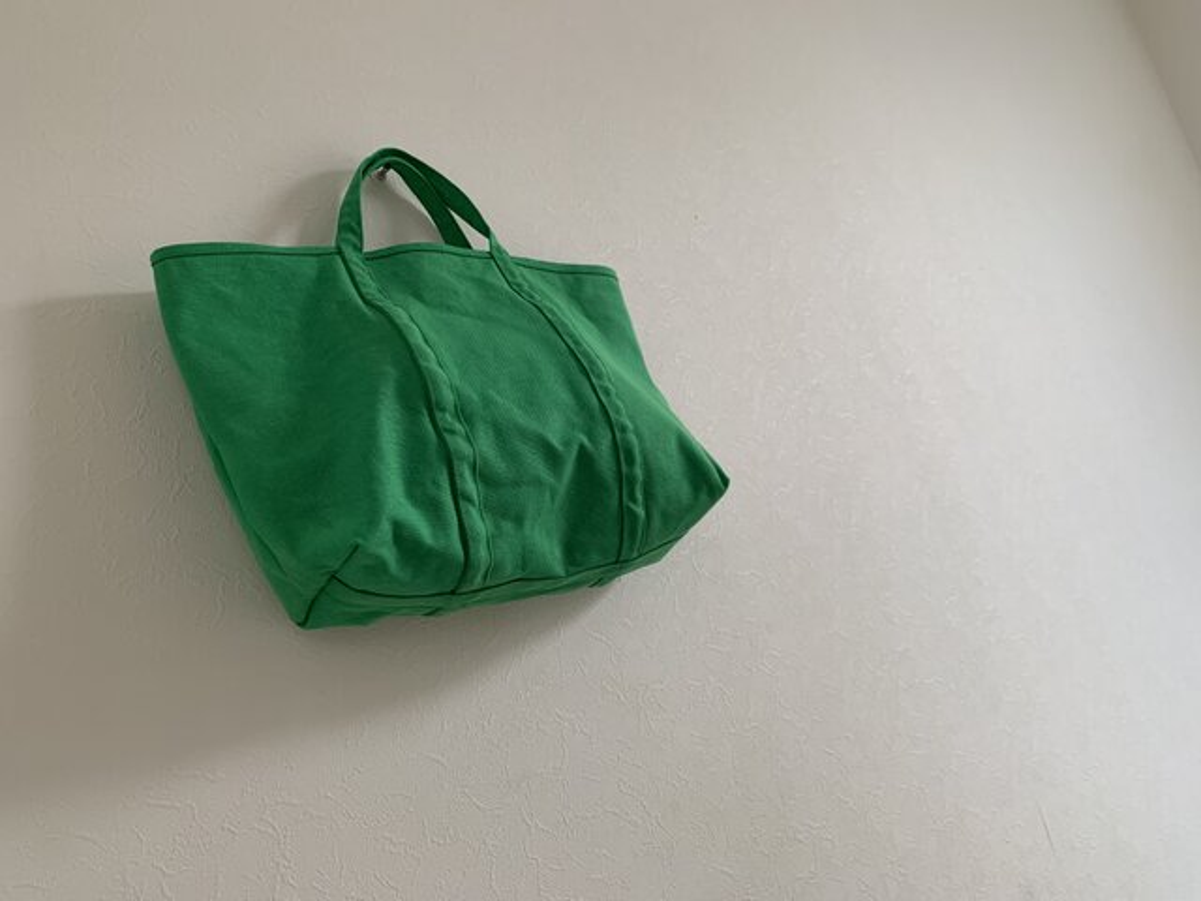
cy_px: 450
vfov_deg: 53.1
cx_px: 600
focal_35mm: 26
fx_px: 902
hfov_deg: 67.3
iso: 100
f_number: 1.8
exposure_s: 1/61
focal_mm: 4.25
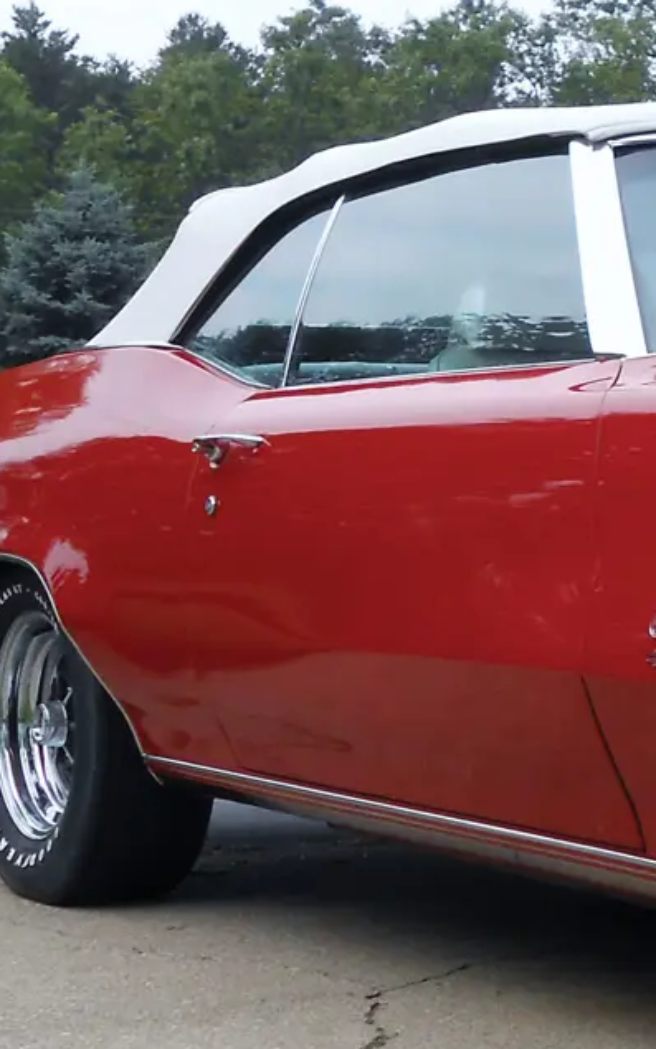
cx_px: 1241
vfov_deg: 19.1
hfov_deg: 11.1
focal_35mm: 109
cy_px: 502
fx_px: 3117
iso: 80
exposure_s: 1/125
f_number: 3.9
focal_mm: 6
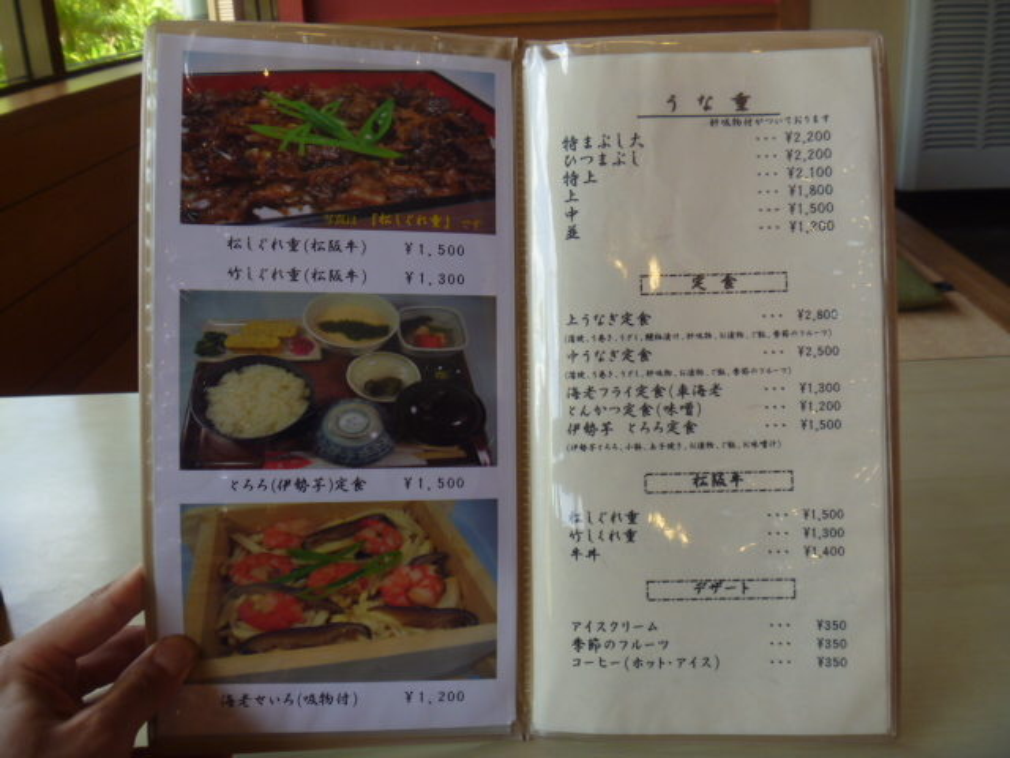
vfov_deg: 40.7
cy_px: 379
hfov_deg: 52.6
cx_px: 505
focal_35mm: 35
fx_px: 1021
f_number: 3.5
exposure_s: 1/50
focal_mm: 6.3
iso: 80
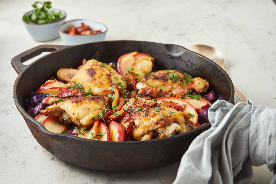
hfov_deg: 29.2
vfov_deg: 19.7
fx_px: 529
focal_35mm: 69
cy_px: 92
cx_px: 138
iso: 100
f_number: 8
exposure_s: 1/100
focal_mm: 46
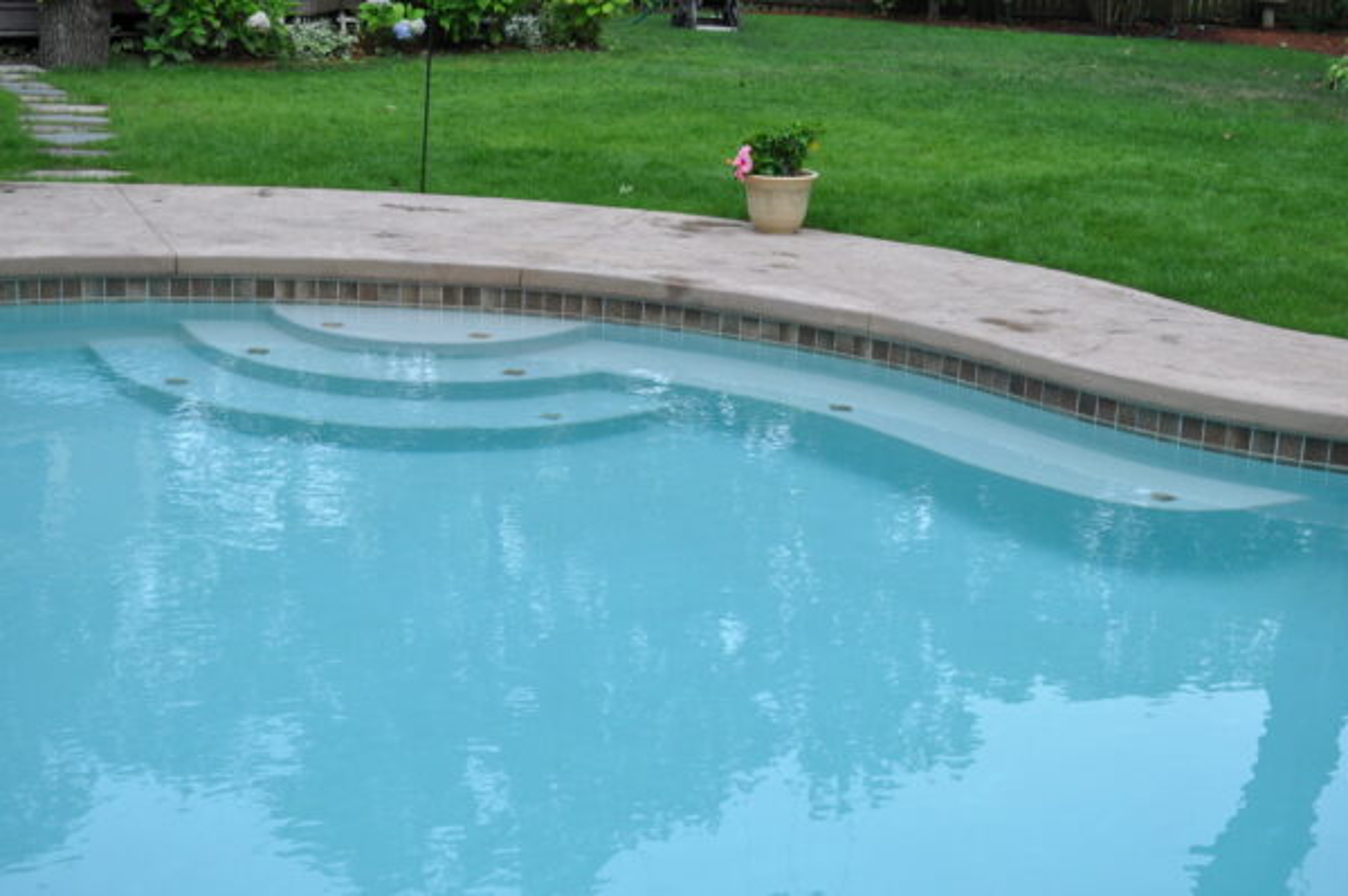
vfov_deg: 22.6
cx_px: 674
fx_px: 2245
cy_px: 448
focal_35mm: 60
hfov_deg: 33.4
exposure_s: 1/160
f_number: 6.3
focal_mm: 40
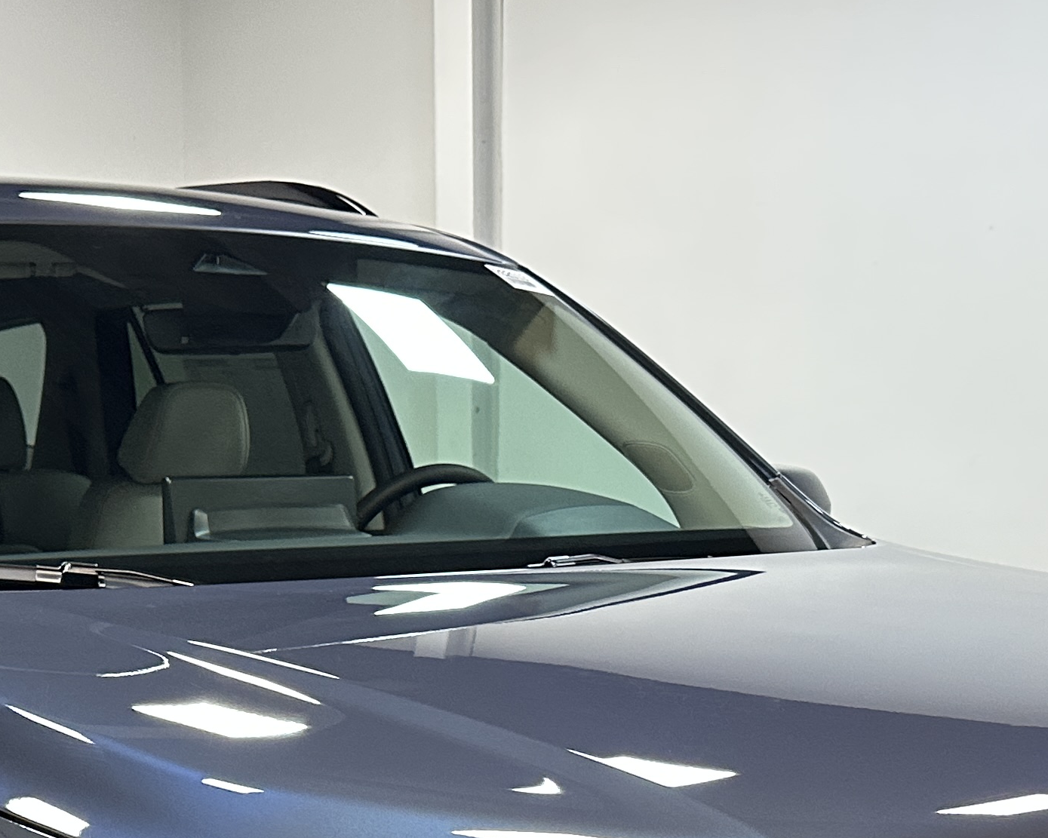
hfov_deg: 27.8
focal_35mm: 68
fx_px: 2109
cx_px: 406
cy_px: 1035
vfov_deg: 20.8
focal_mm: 6.86
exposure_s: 1/60
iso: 400
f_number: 1.78
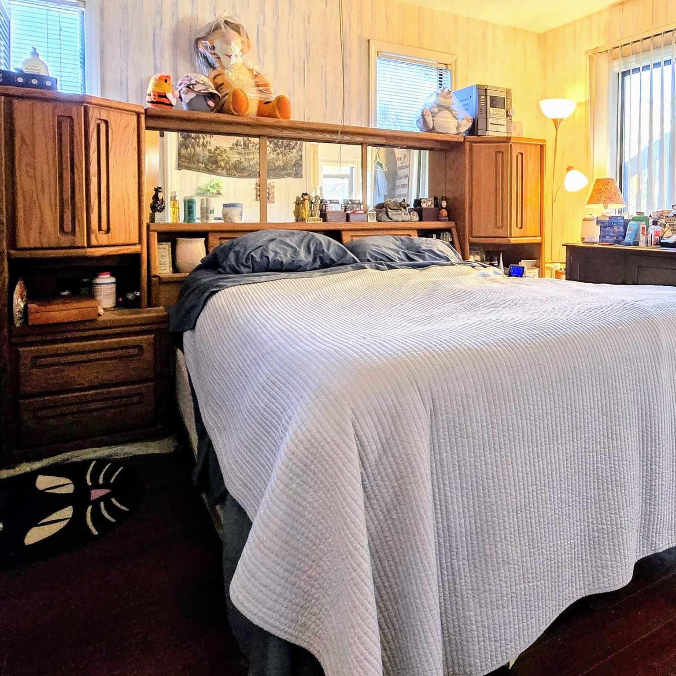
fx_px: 508
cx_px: 443
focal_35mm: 23
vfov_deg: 66.1
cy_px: 248
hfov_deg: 65.7
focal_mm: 2.2
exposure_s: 1/60
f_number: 2.2
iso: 320
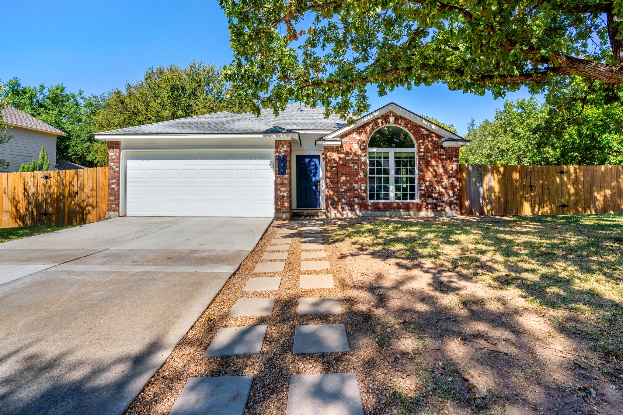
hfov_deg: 96.7
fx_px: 277
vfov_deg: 73.8
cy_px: 208
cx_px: 312
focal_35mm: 16
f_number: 10
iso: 100
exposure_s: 1/200
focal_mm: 16
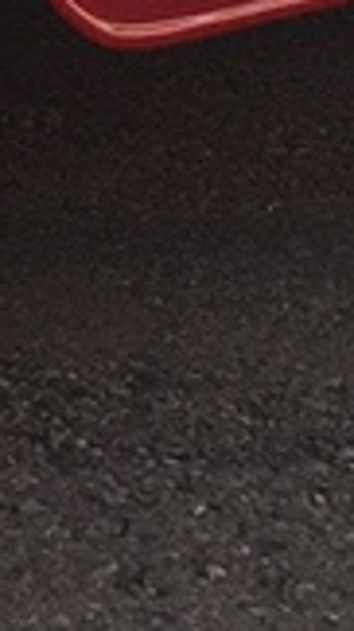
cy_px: -935
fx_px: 4176
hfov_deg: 4.8
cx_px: -300
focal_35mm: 250
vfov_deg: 7.9
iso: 32
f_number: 2.2
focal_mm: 4.15
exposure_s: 1/286
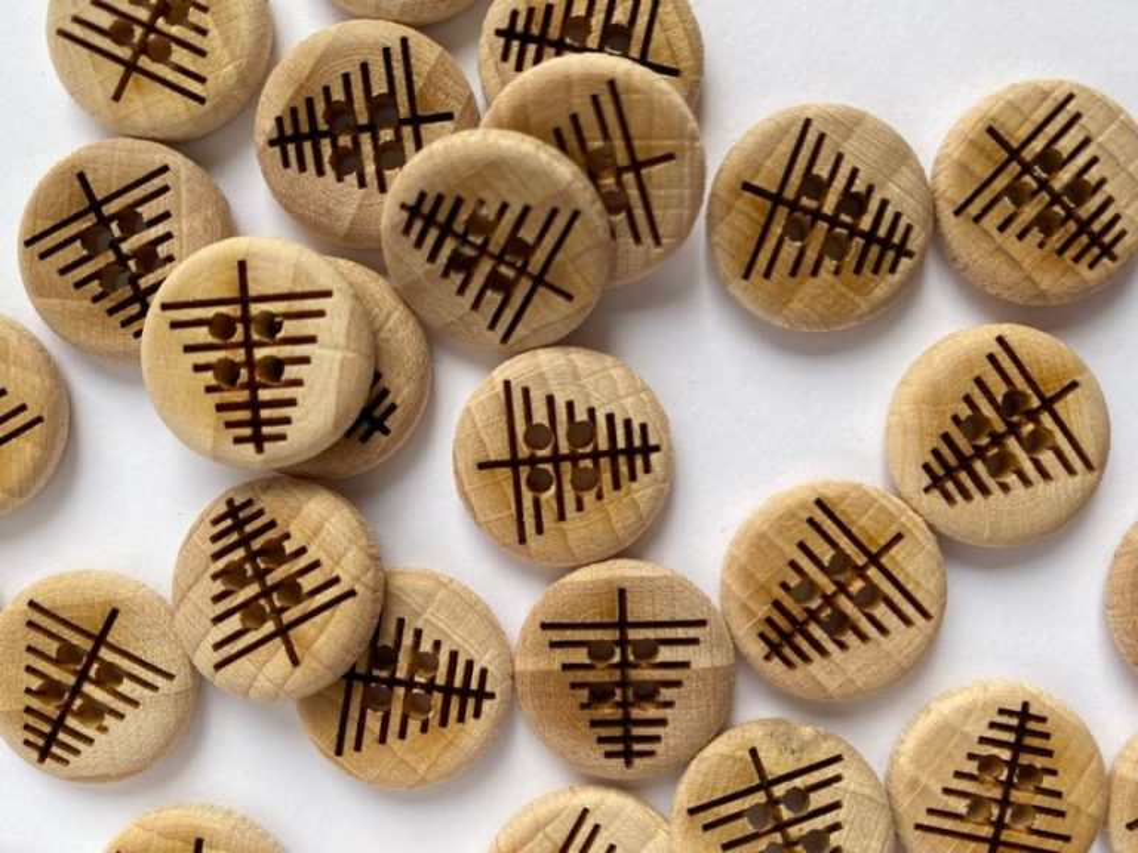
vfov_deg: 53.1
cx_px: 569
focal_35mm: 26
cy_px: 426
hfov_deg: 67.3
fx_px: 855
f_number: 1.8
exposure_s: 1/163
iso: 32
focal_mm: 4.25
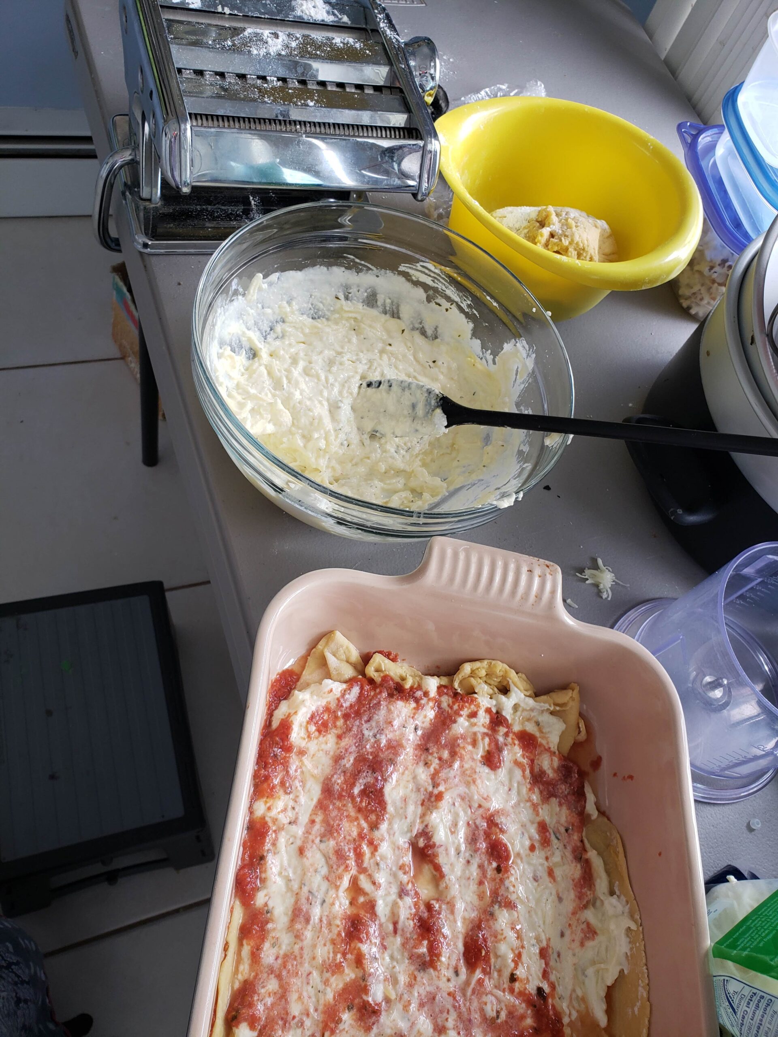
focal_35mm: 26
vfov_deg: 67.3
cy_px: 518
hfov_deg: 53.1
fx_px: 779
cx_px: 389
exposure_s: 1/60
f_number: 2.4
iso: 100
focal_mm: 4.3
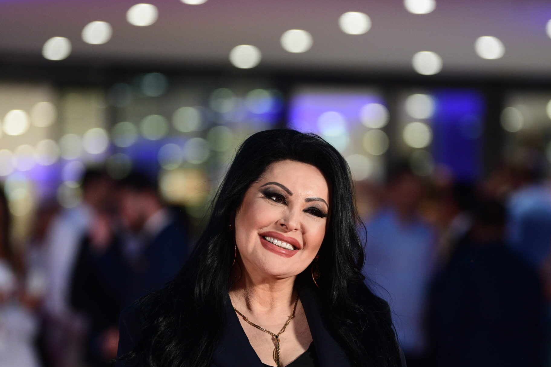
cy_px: 246
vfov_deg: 7.0
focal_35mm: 197
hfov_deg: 10.4
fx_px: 3015
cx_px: 286
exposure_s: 1/200
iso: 1250
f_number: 2.8
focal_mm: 140
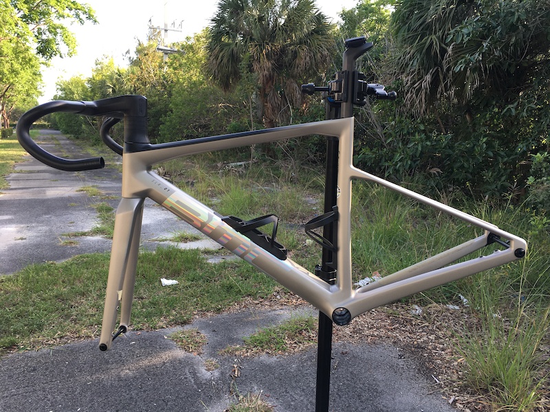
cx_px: 275
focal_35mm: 29
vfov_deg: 48.2
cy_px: 206
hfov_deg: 61.7
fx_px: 461
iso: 25
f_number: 2.2
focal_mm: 4.15
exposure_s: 1/127
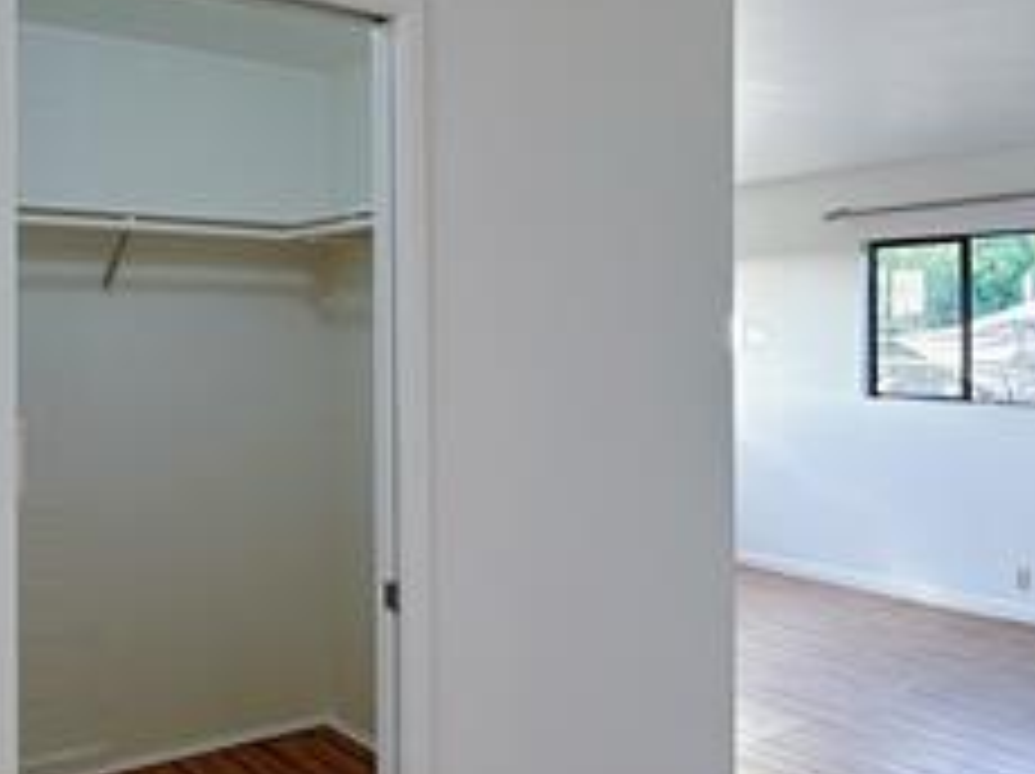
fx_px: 1165
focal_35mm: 39
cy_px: 333
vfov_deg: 36.7
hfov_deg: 47.9
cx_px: 531
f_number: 2.2
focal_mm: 2.22
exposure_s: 1/120
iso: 125
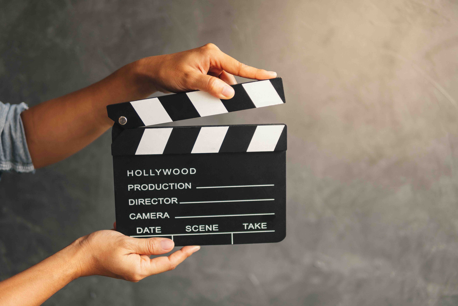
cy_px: 153
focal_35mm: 45
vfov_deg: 29.9
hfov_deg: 43.6
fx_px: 572
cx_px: 229
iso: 100
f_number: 1.4
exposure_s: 1/125
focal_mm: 30
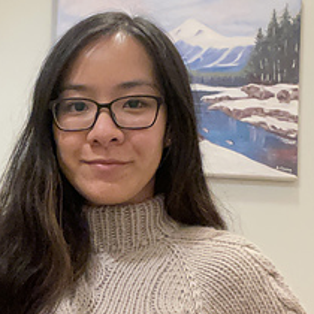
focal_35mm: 63
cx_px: 53
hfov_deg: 26.7
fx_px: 647
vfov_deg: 27.0
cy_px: 230
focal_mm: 2.71
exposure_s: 1/30
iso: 500
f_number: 2.2
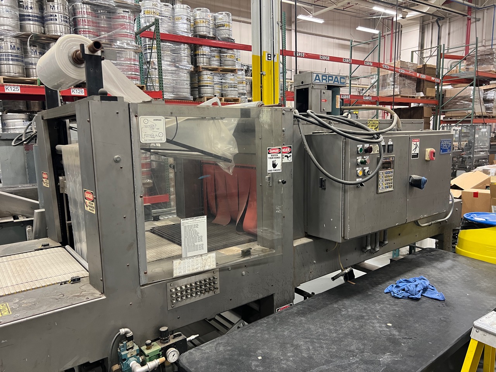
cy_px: 186
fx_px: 373
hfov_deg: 67.3
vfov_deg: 53.1
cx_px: 248
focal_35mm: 26
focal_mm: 5.7
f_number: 1.5
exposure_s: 1/60
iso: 200
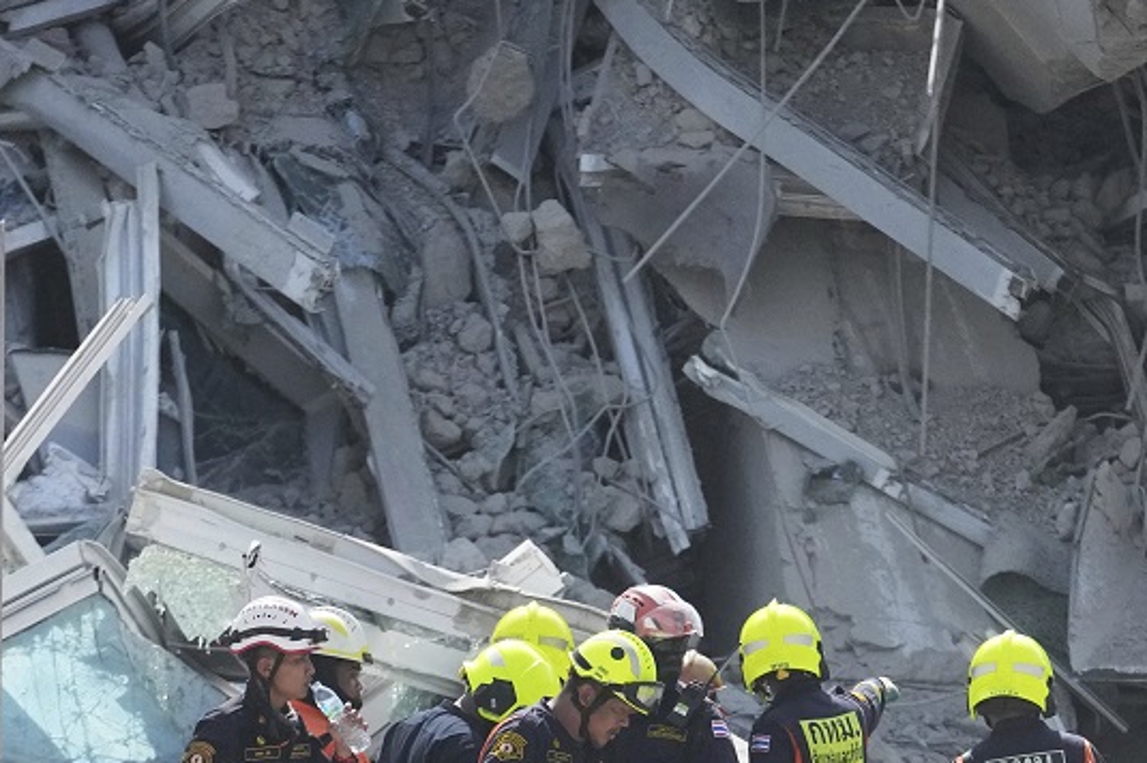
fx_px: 19454
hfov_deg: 3.4
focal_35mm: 611
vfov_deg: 2.2
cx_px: 675
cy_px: 975
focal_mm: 189
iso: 2000
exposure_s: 1/16000
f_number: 3.2
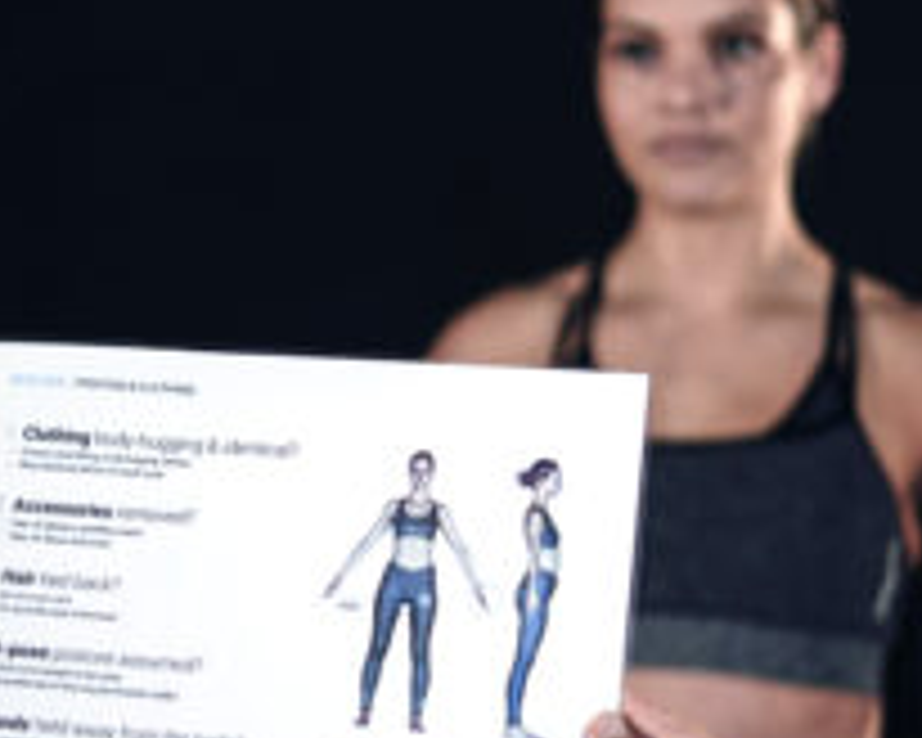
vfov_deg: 14.0
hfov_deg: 17.4
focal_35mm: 110
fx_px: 3002
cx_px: 238
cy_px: 410
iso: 100
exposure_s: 1/60
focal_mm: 50
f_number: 1.8
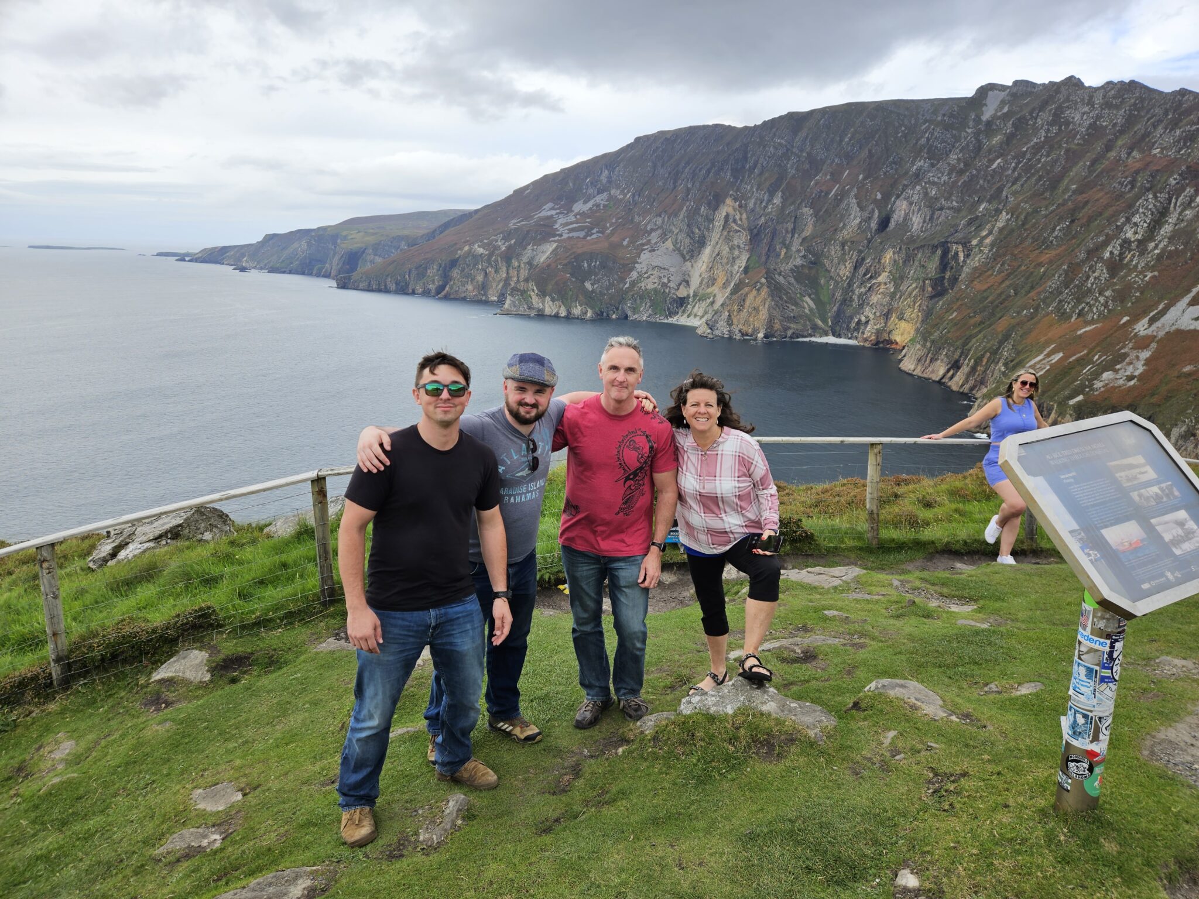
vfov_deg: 58.9
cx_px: 600
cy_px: 450
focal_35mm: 23
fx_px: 797
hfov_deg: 73.9
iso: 25
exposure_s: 1/559
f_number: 1.8
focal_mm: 5.4
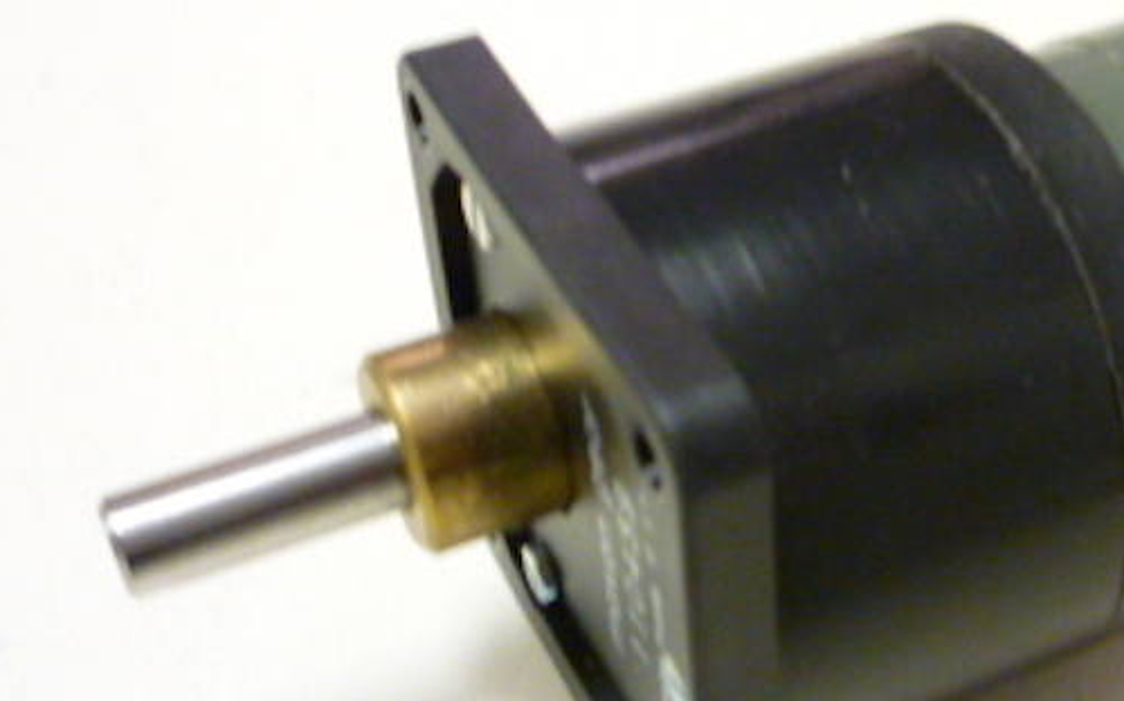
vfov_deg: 20.6
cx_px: 962
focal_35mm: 63
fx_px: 1929
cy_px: 413
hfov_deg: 31.3
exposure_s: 1/13
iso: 400
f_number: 3.3
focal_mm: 5.2
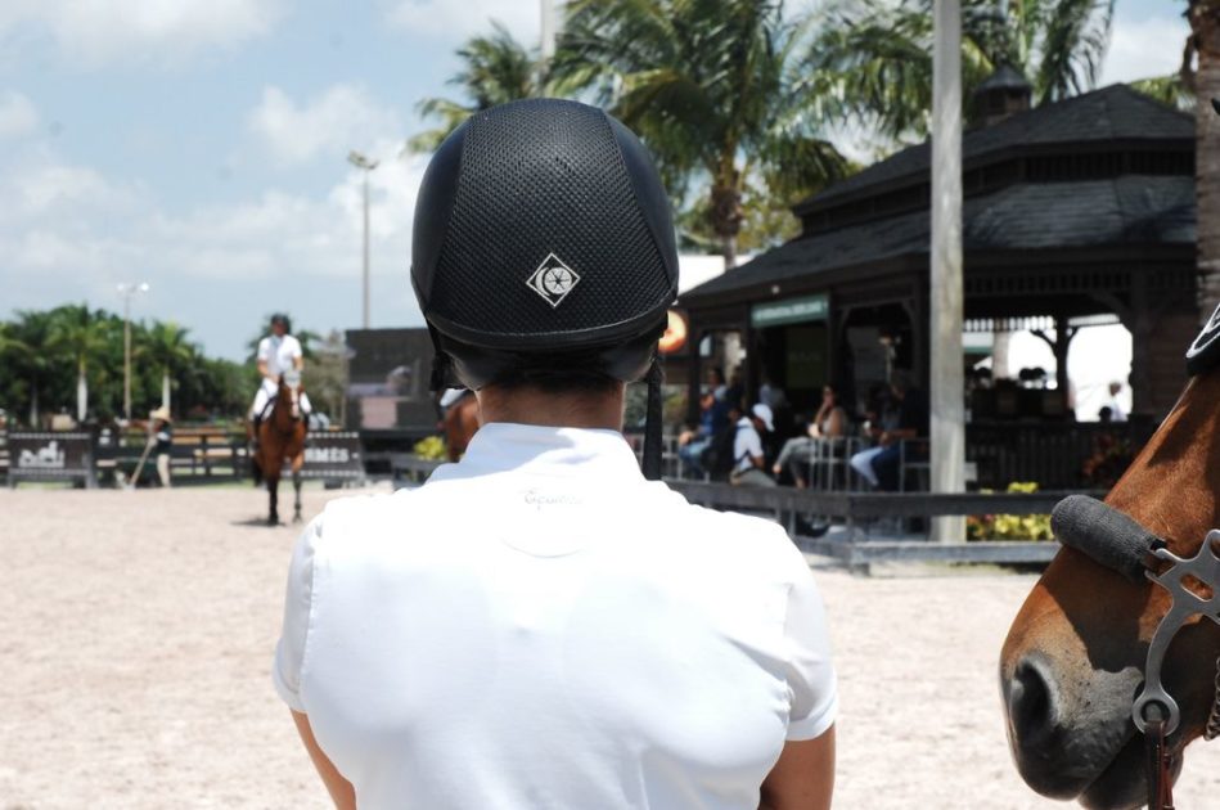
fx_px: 2335
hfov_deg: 29.3
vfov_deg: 19.7
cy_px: 405
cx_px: 610
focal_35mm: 69
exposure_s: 1/1600
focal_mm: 46
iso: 800
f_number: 8
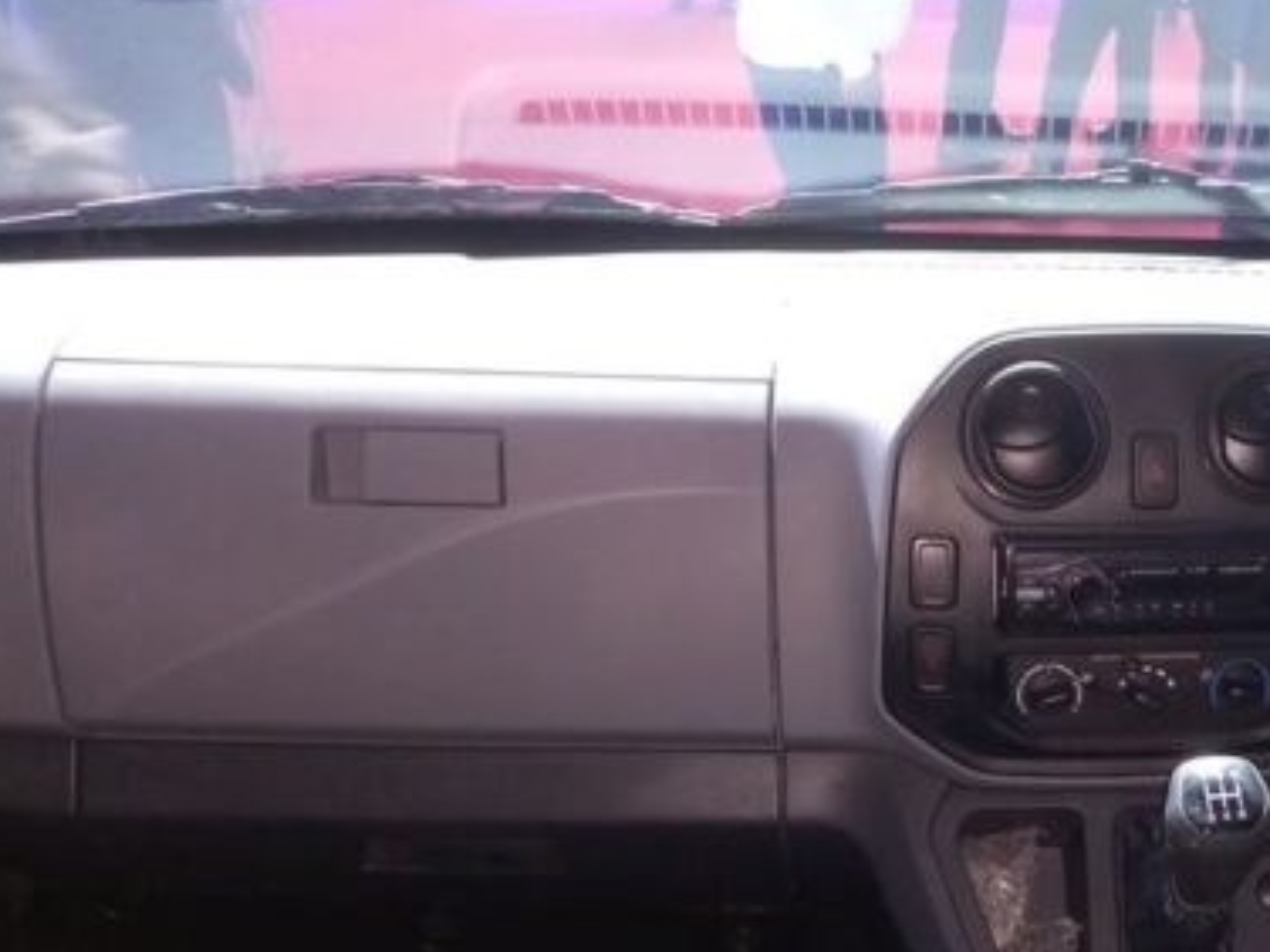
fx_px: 1871
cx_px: 1061
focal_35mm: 51
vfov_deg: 27.4
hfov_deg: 35.9
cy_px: 874
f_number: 1.8
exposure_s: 1/33.3
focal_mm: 4.6
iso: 400
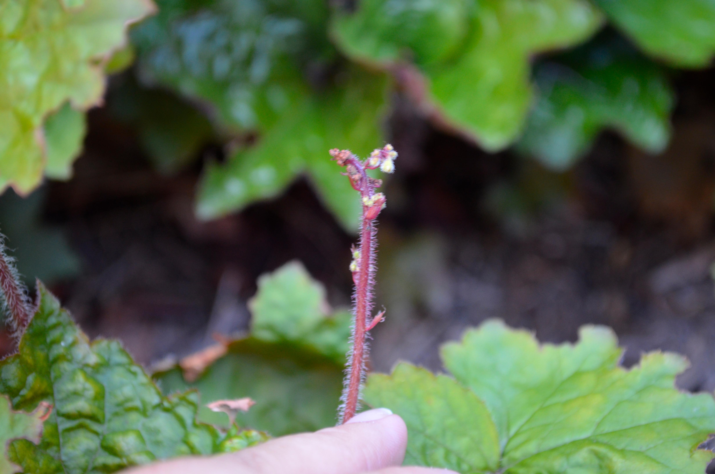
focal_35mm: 72
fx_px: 1427
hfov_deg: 28.1
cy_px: 237
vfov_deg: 18.8
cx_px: 358
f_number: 5.6
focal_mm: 48
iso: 800
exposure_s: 1/40
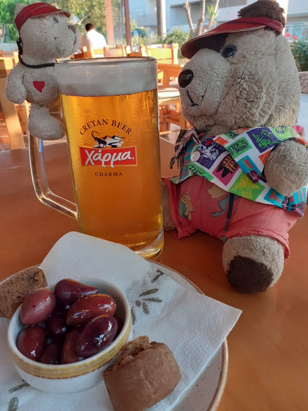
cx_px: 154
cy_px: 206
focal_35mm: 27
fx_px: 320
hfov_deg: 51.4
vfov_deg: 65.3
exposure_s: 1/100
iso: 80
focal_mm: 3.6
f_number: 1.9
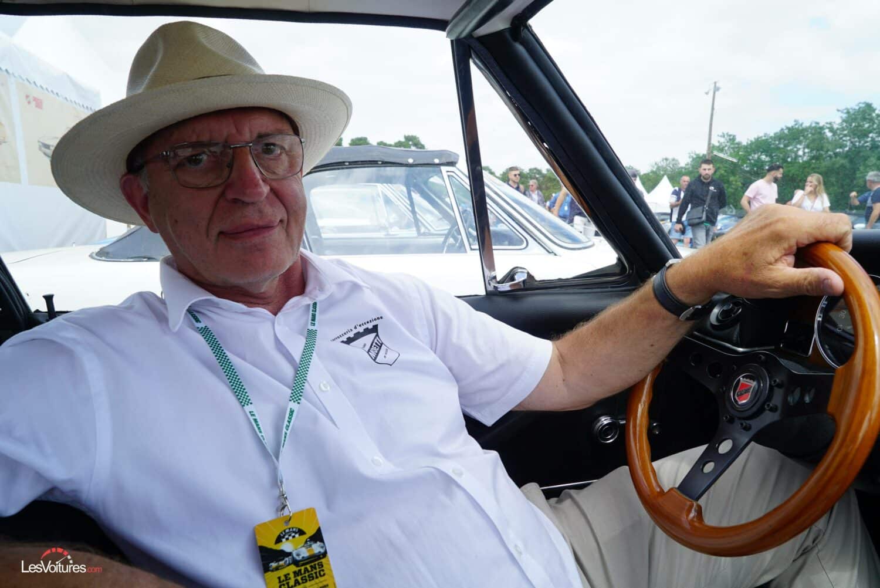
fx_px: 587
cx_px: 440
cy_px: 294
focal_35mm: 24
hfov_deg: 73.7
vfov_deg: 53.2
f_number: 9
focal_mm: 24
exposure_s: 1/80
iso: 100
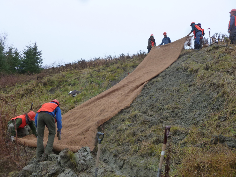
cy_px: 88
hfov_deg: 63.4
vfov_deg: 49.7
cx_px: 118
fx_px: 191
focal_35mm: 28
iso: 160
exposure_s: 1/80
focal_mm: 5
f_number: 3.3
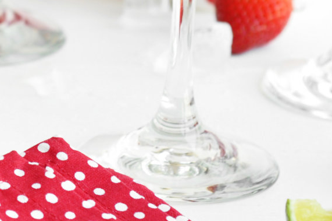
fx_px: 2477
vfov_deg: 5.0
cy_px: -163
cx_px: -176
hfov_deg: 7.5
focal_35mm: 269
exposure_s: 1/60
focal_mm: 50
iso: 200
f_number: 4
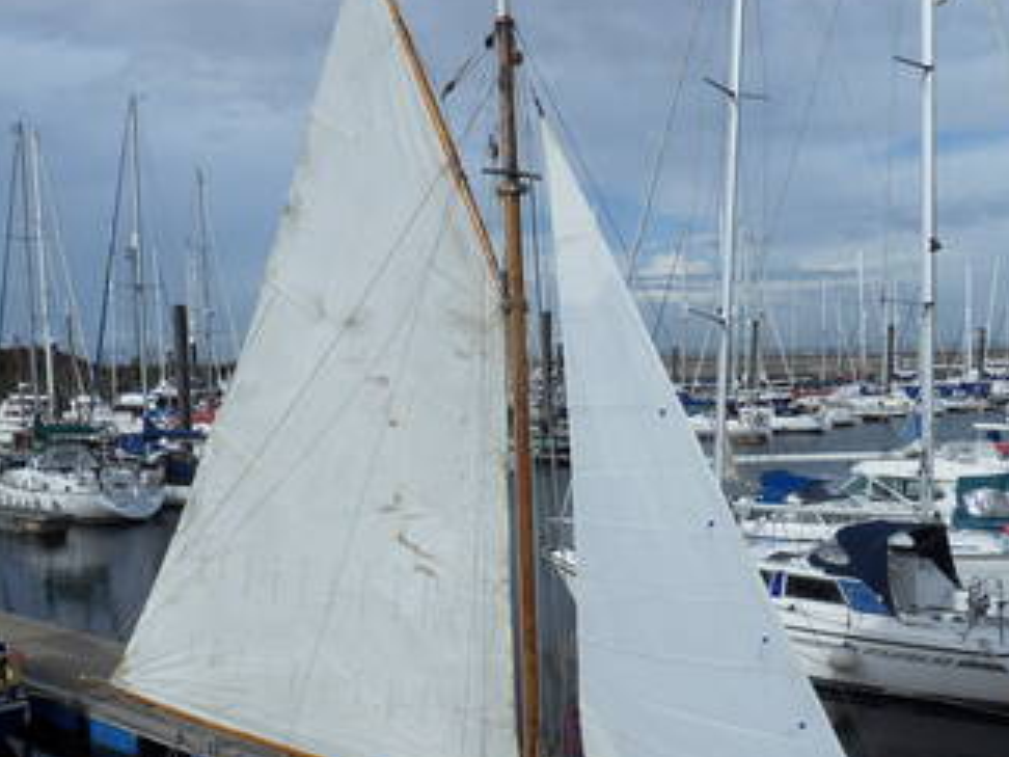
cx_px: 420
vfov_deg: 38.2
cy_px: 516
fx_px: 1078
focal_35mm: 37
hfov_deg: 49.9
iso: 80
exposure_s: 1/350
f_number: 7.5
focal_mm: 4.2
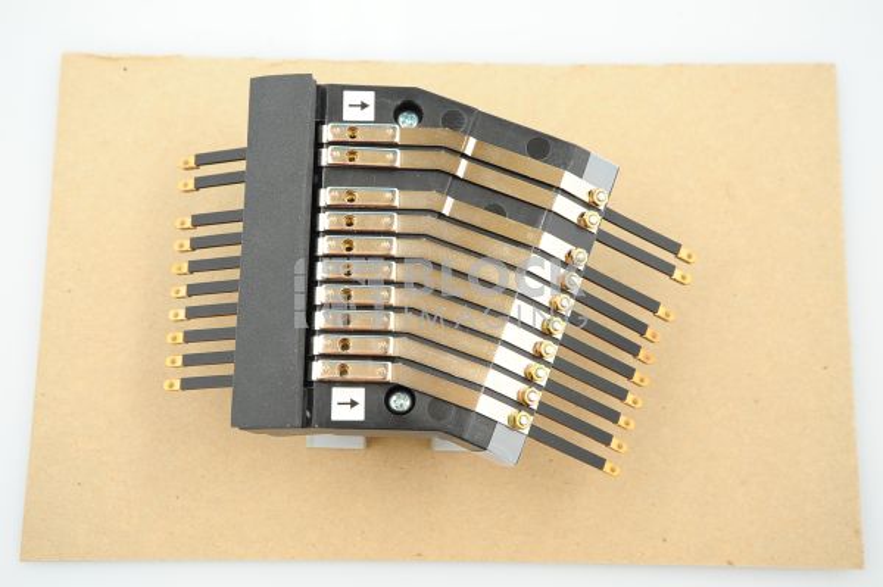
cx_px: 442
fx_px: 1519
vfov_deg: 21.9
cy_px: 294
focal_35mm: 62
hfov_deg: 32.4
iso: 800
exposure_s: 1/100
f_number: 8
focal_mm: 62
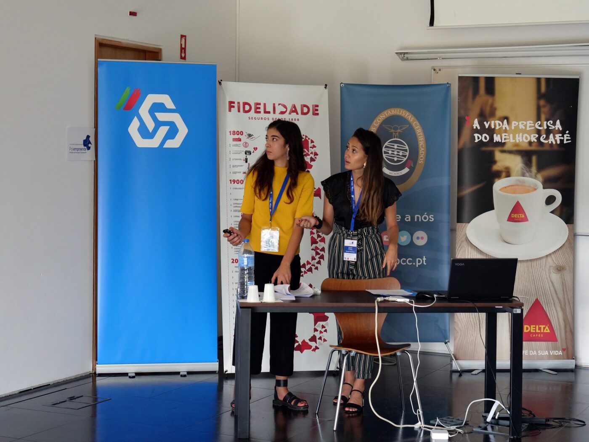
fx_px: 1157
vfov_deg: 21.6
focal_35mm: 68
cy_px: 221
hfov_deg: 28.6
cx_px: 294
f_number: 3.8
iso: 1000
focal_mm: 34
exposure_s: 1/80
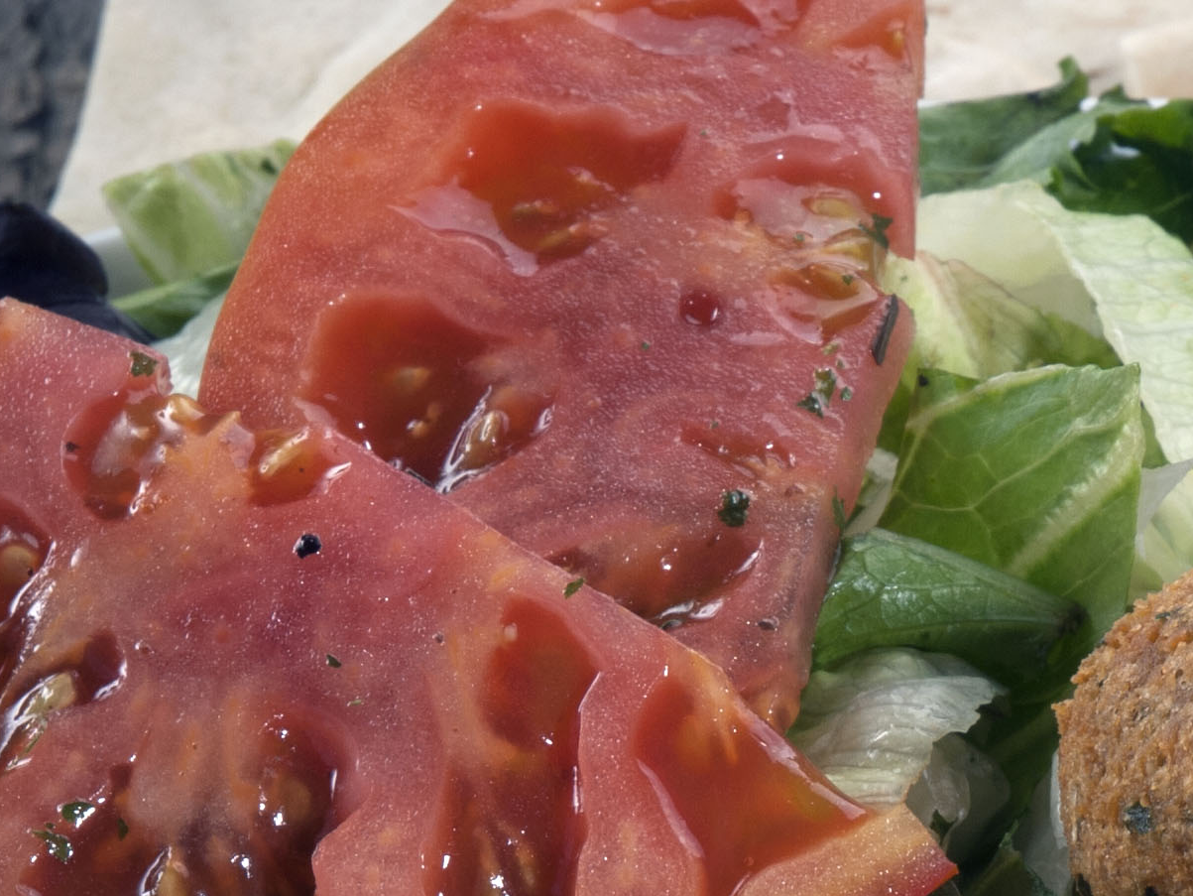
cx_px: 1004
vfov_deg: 5.8
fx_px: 8810
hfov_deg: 7.7
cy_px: 1127
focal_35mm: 256
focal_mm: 55
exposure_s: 1/200
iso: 100
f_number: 14
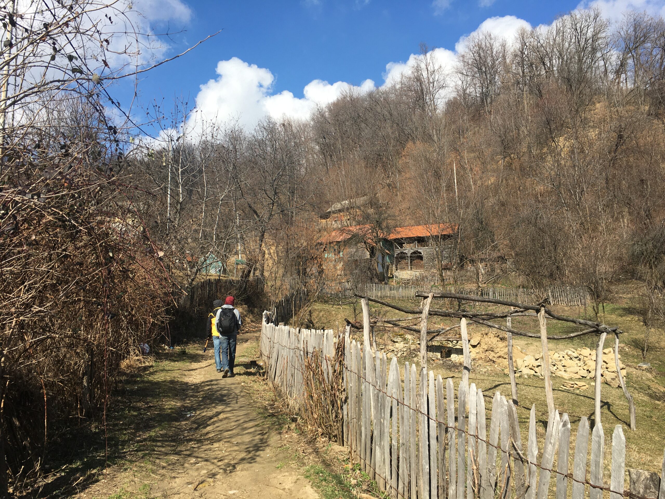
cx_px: 332
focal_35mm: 29
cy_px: 250
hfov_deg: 61.7
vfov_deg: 48.2
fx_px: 557
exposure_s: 1/1221
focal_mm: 4.15
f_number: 2.2
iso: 25
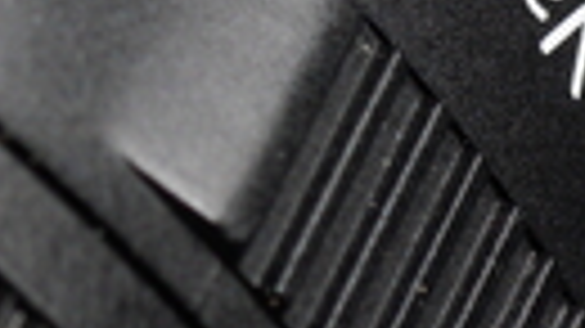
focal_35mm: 608
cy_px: -665
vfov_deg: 2.0
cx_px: -200
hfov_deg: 3.5
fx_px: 9427
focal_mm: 50
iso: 100
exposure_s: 1/160
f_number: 8
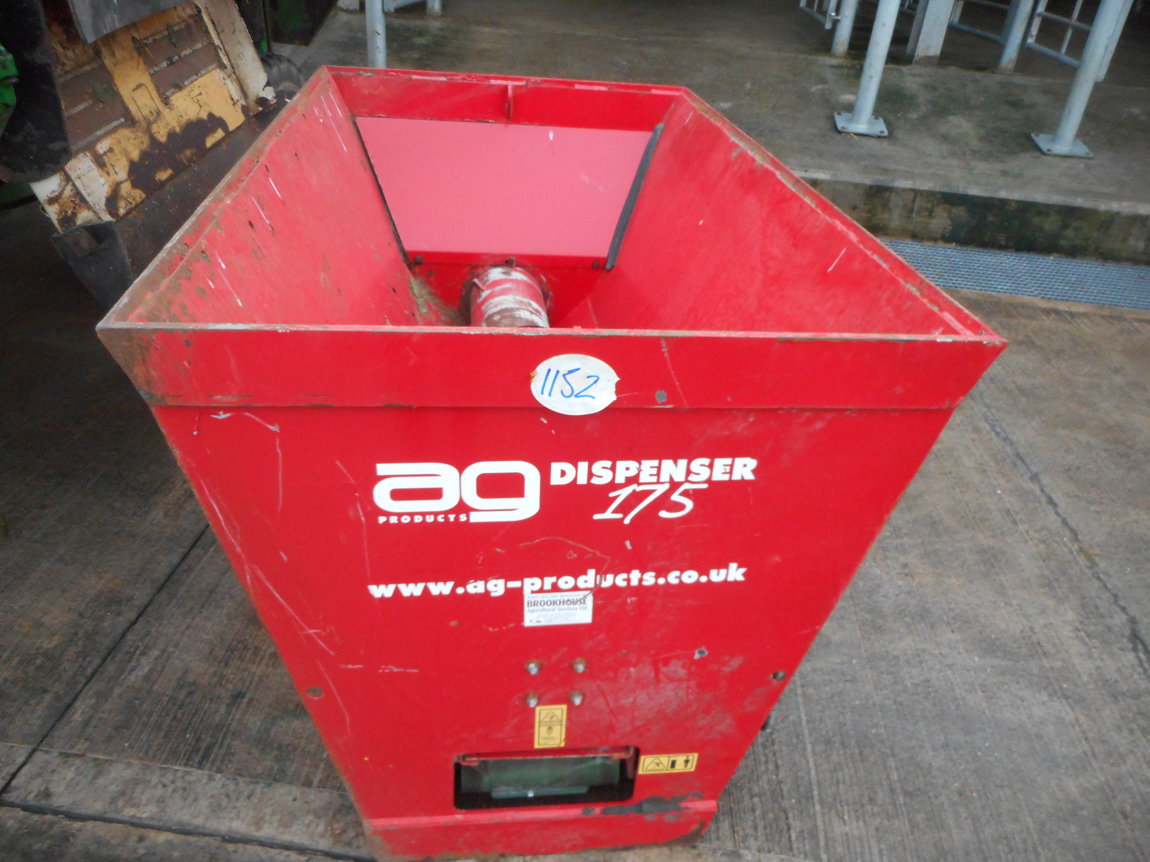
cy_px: 431
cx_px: 575
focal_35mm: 25
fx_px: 831
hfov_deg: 69.4
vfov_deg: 54.9
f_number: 3.7
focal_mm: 4.5
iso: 400
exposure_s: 1/25
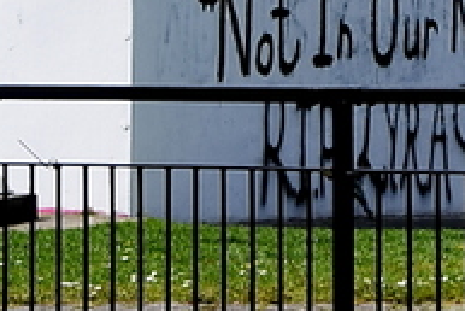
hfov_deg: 8.2
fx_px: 3089
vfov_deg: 5.7
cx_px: 952
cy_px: -127
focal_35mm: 239
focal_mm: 30
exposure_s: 1/320
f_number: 9
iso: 100
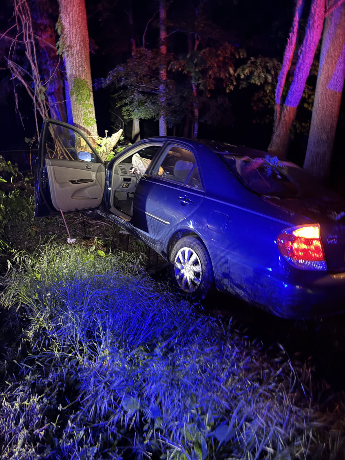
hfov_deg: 56.8
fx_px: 319
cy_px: 230
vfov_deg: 71.6
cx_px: 172
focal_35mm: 24
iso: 1250
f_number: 1.78
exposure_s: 1/13
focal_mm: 6.76
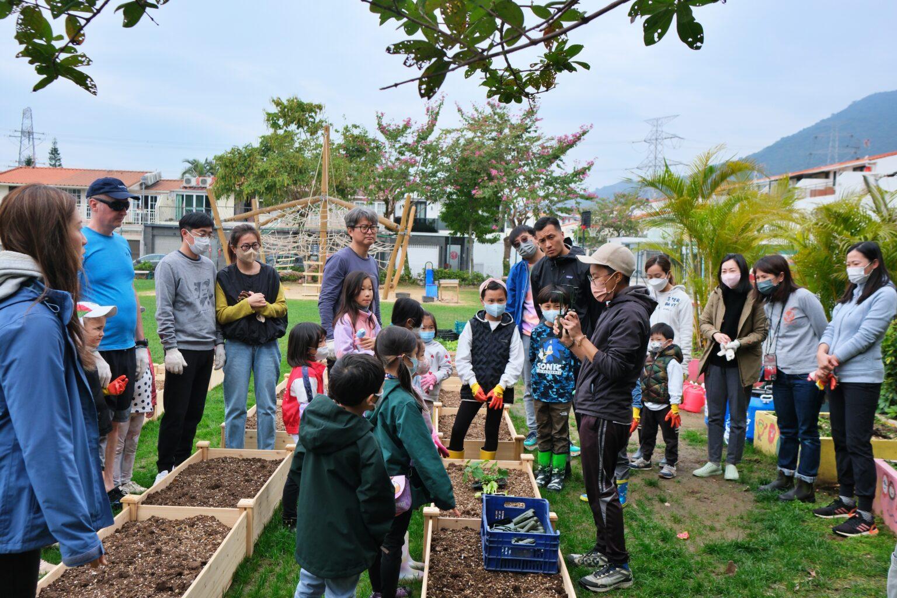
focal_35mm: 35
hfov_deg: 54.4
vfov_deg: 37.9
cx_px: 448
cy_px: 299
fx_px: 872
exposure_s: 1/680
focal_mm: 23
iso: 500
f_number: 5.6
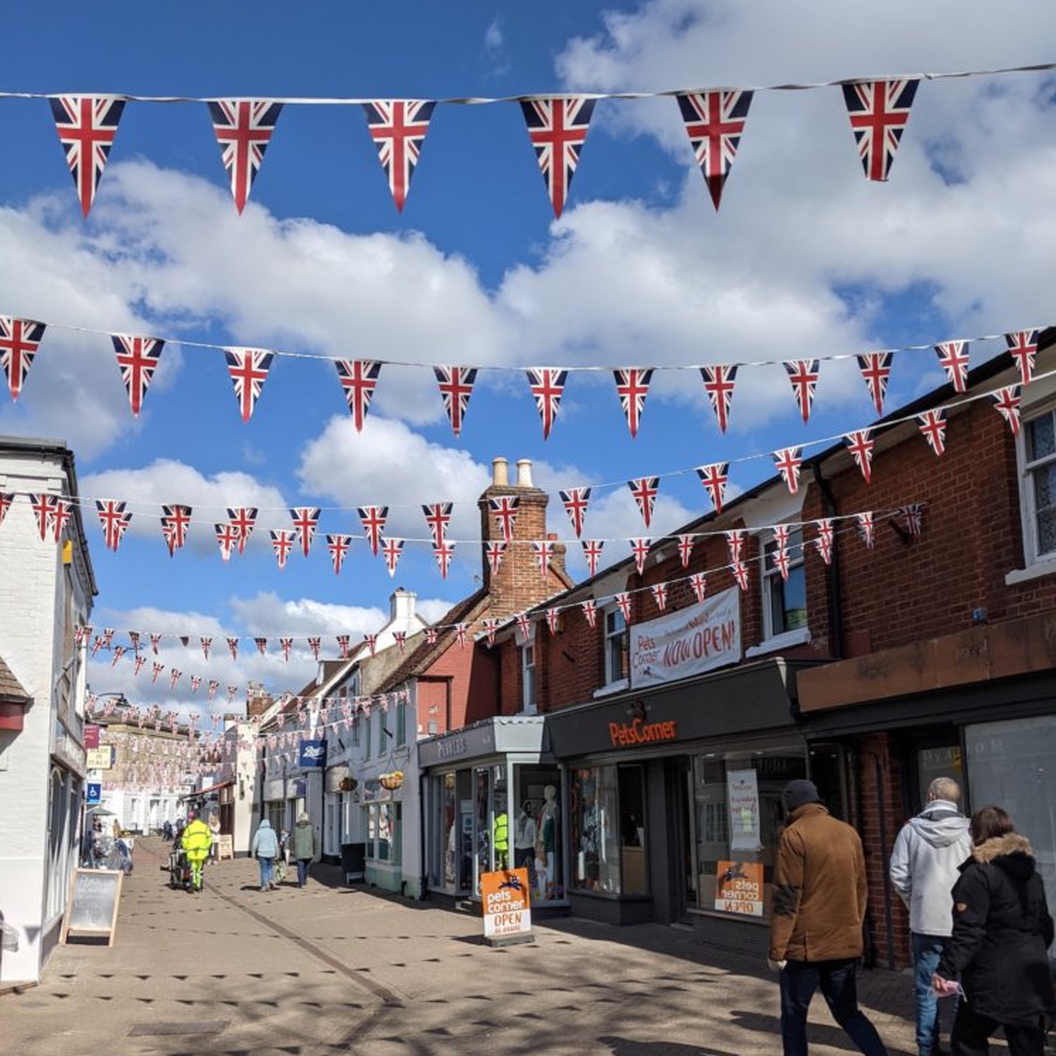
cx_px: 529
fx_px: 1104
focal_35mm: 32
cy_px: 658
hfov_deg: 51.1
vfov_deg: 50.6
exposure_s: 1/5882
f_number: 1.73
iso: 58
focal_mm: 4.38
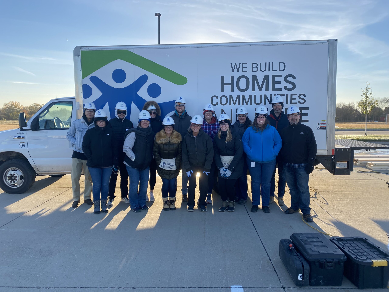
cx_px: 194
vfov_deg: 53.1
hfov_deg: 67.3
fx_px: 292
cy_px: 146
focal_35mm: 26
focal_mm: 4.25
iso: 32
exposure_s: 1/738
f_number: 1.8
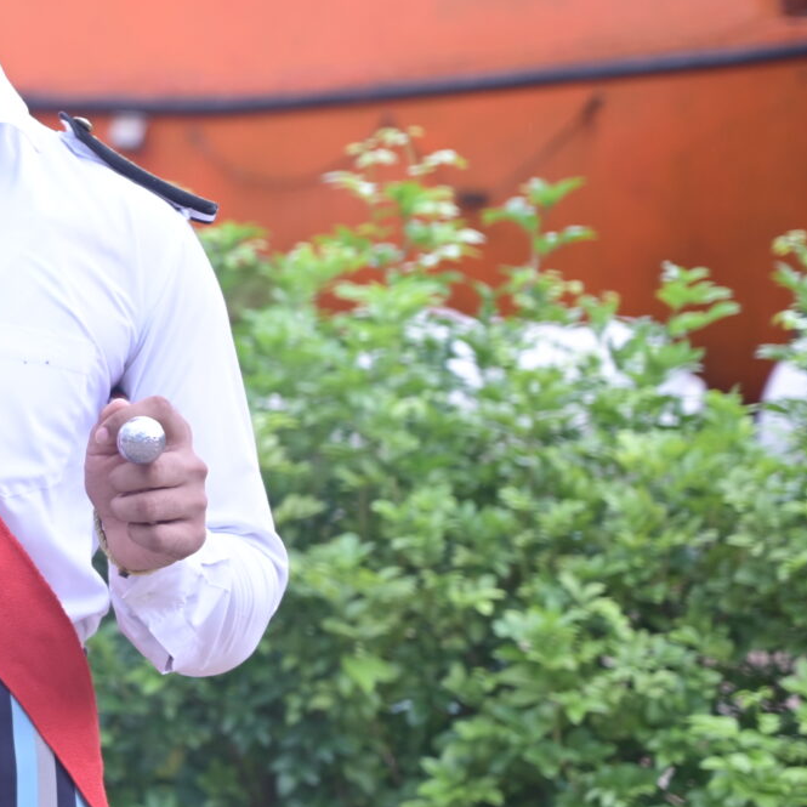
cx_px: -592
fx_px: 6040
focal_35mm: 229
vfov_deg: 7.6
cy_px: 285
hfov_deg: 7.4
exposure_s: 1/250
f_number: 4
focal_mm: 70
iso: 320
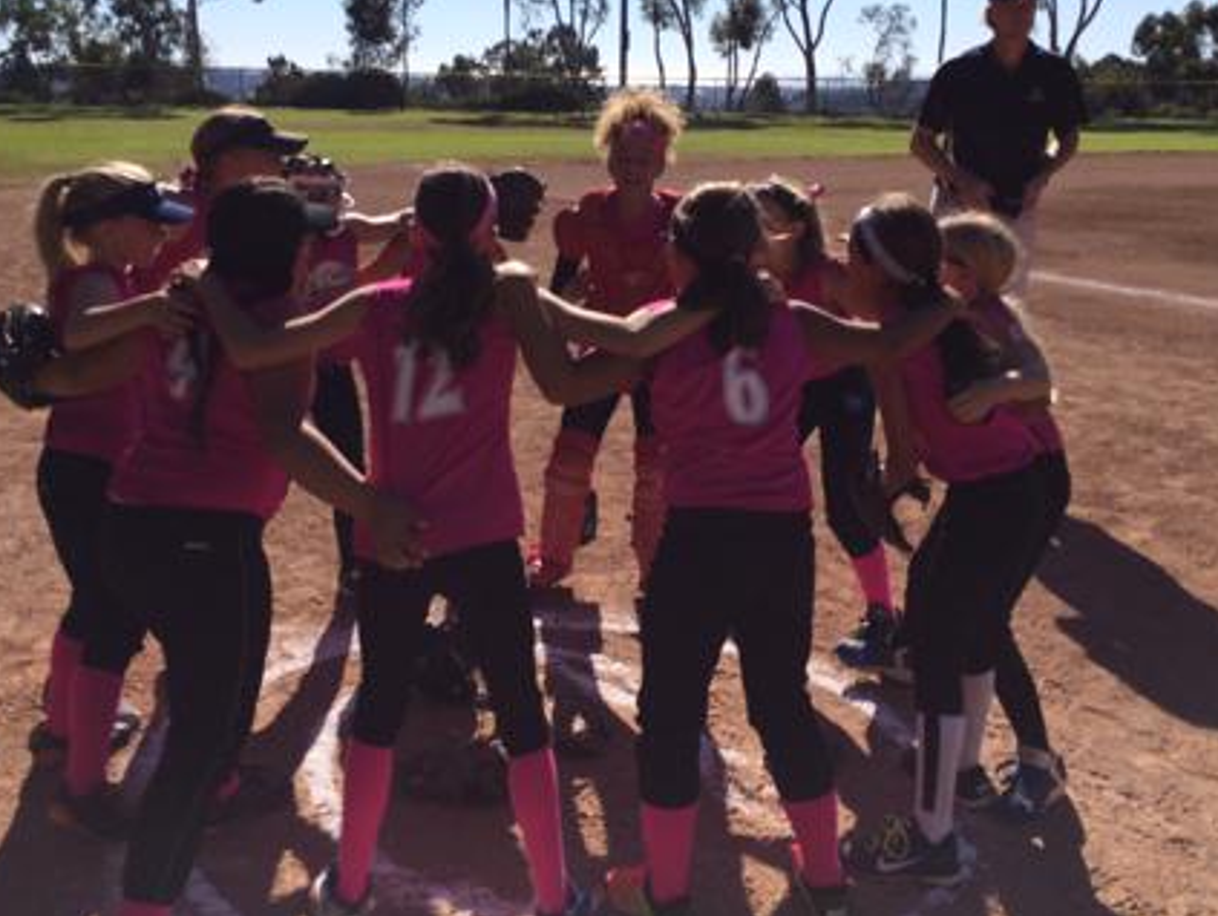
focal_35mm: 39
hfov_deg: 47.8
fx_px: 1373
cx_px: 570
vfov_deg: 36.6
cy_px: 330
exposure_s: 1/3425
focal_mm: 4.12
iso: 40
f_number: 2.2
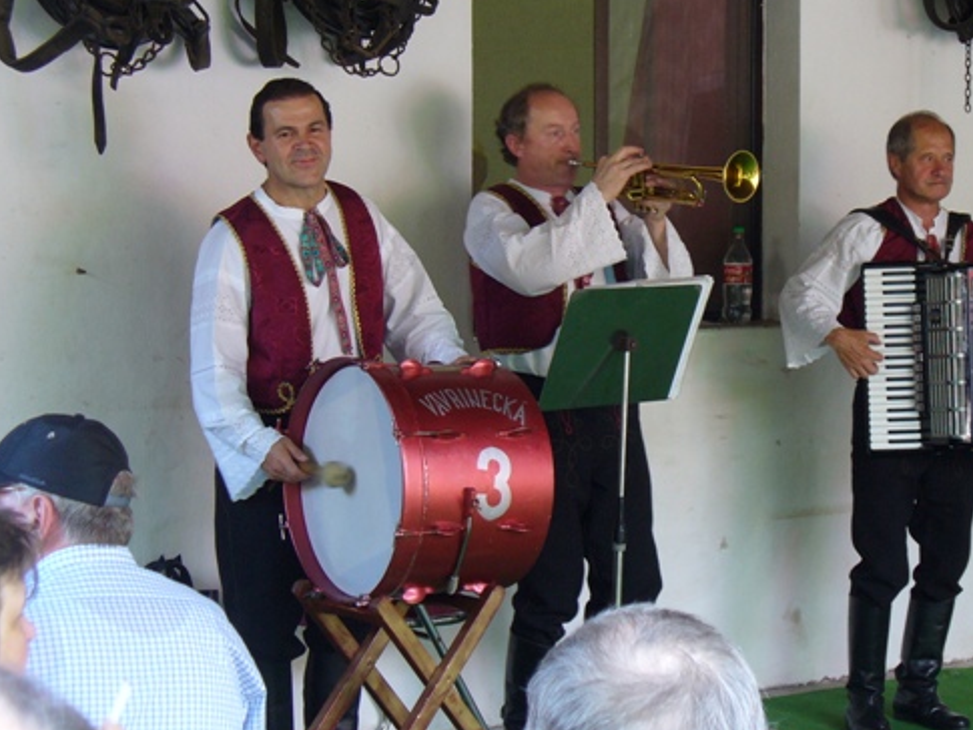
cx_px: 616
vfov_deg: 16.2
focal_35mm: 91
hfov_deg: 21.5
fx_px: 2558
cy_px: 307
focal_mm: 11.4
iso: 100
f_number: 3.2
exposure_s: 1/30
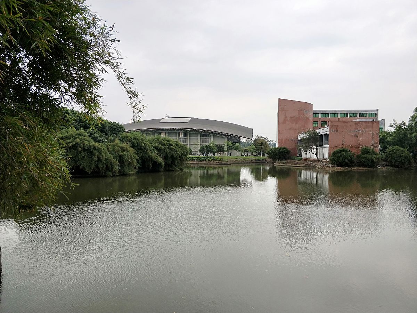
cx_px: 208
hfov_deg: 69.4
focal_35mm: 25
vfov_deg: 54.9
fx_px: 301
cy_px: 156
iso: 75
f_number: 1.7
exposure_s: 1/1077
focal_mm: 4.27
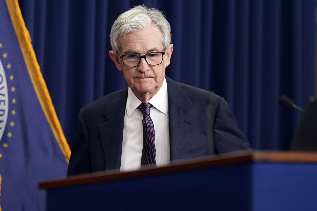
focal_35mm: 200
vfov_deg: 6.9
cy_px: 106
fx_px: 1761
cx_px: 158
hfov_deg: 10.3
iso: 2500
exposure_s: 1/250
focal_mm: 200
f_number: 4
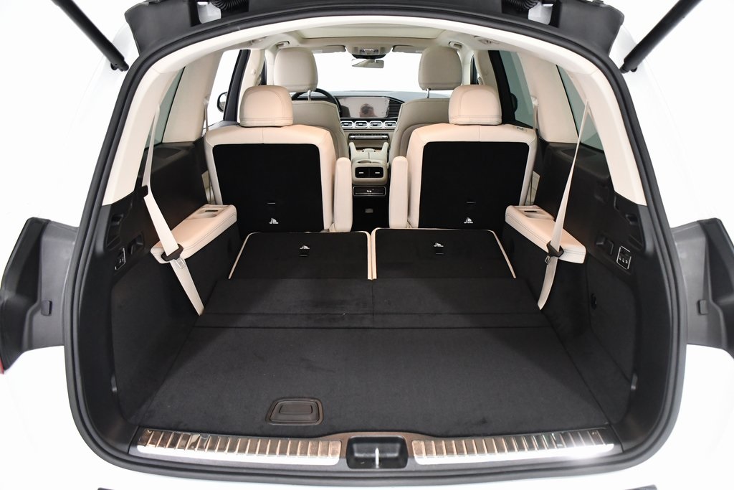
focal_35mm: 27
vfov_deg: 47.9
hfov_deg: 67.4
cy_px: 245
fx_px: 551
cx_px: 367
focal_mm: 18
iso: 3200
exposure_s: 1/100
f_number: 3.5
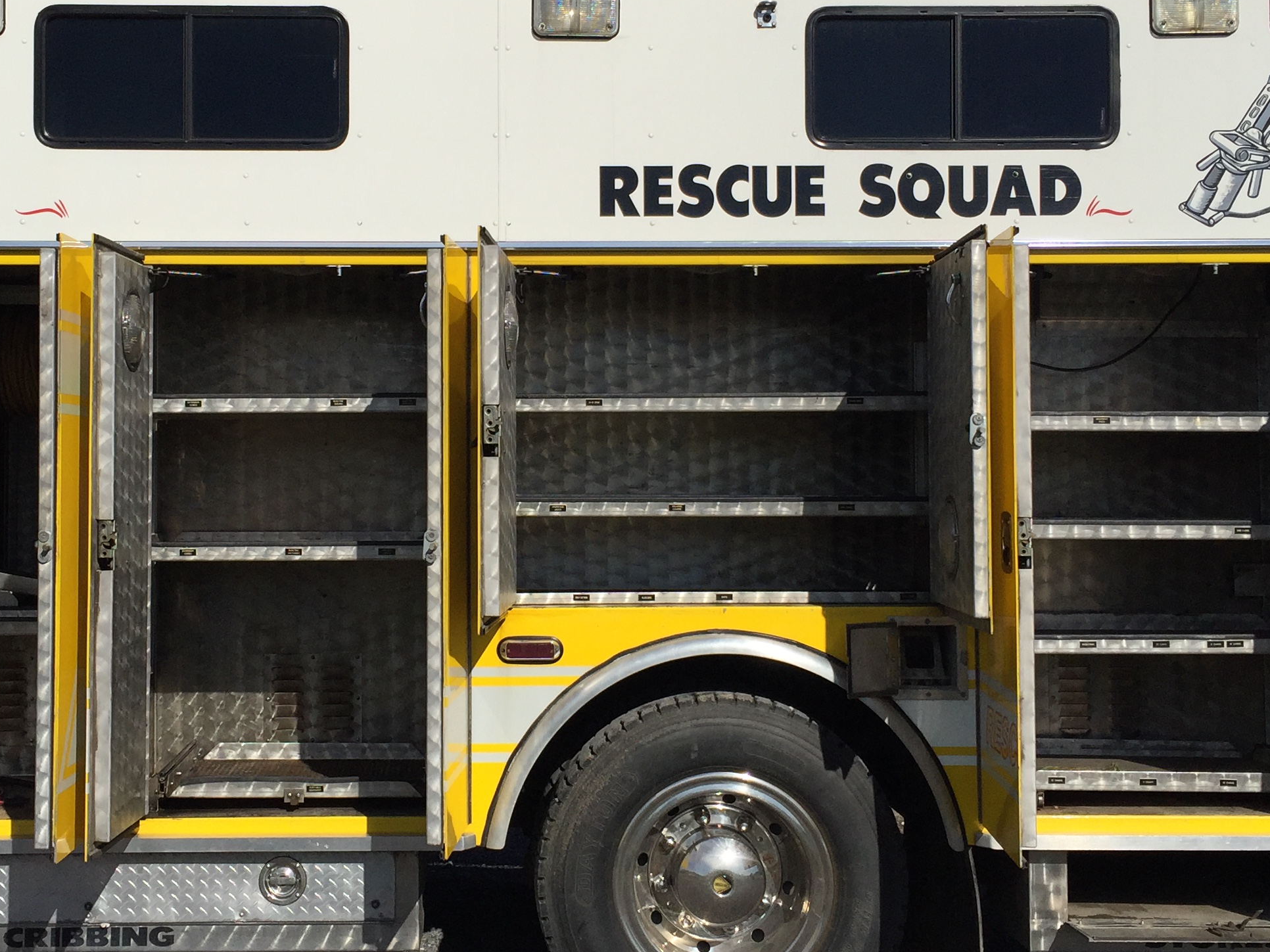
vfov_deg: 29.6
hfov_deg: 38.7
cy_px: 401
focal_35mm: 49
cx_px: 506
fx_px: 1798
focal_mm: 4.15
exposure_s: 1/6623
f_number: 2.2
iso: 32
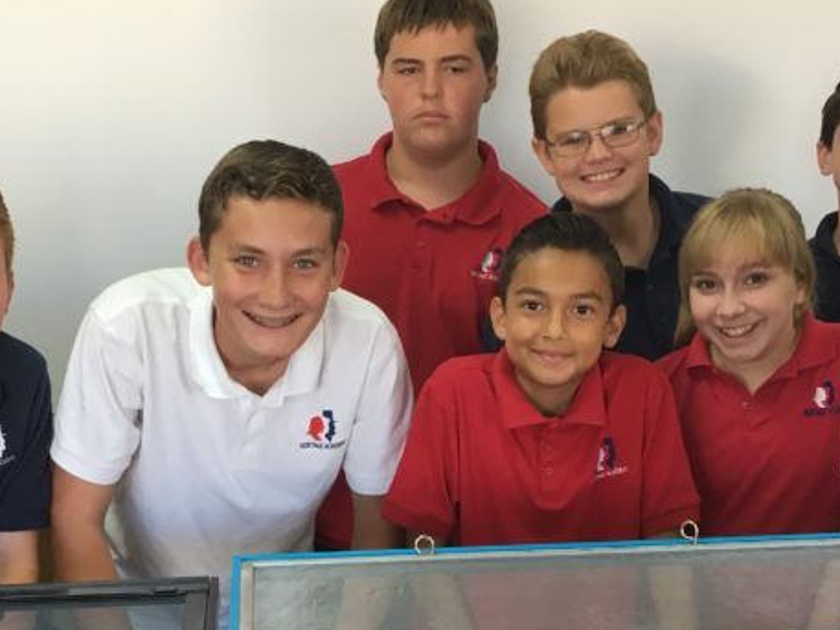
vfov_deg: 22.2
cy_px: 546
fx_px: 1578
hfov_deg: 29.8
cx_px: 347
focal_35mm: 65
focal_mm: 4.15
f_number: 2.2
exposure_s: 1/30
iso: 25
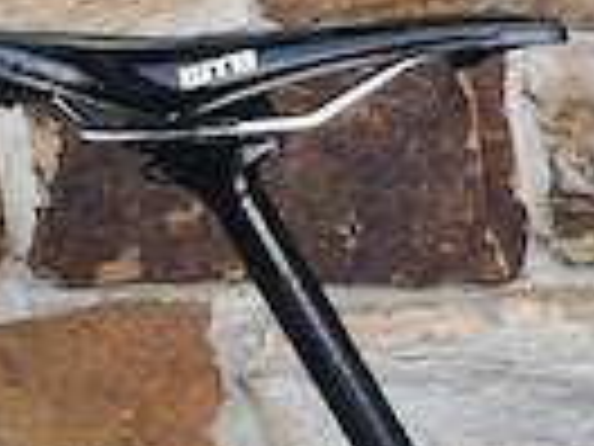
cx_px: 1040
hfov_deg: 11.3
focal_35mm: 164
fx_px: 2814
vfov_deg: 8.5
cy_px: 964
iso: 50
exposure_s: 1/125
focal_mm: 3.95
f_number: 1.8
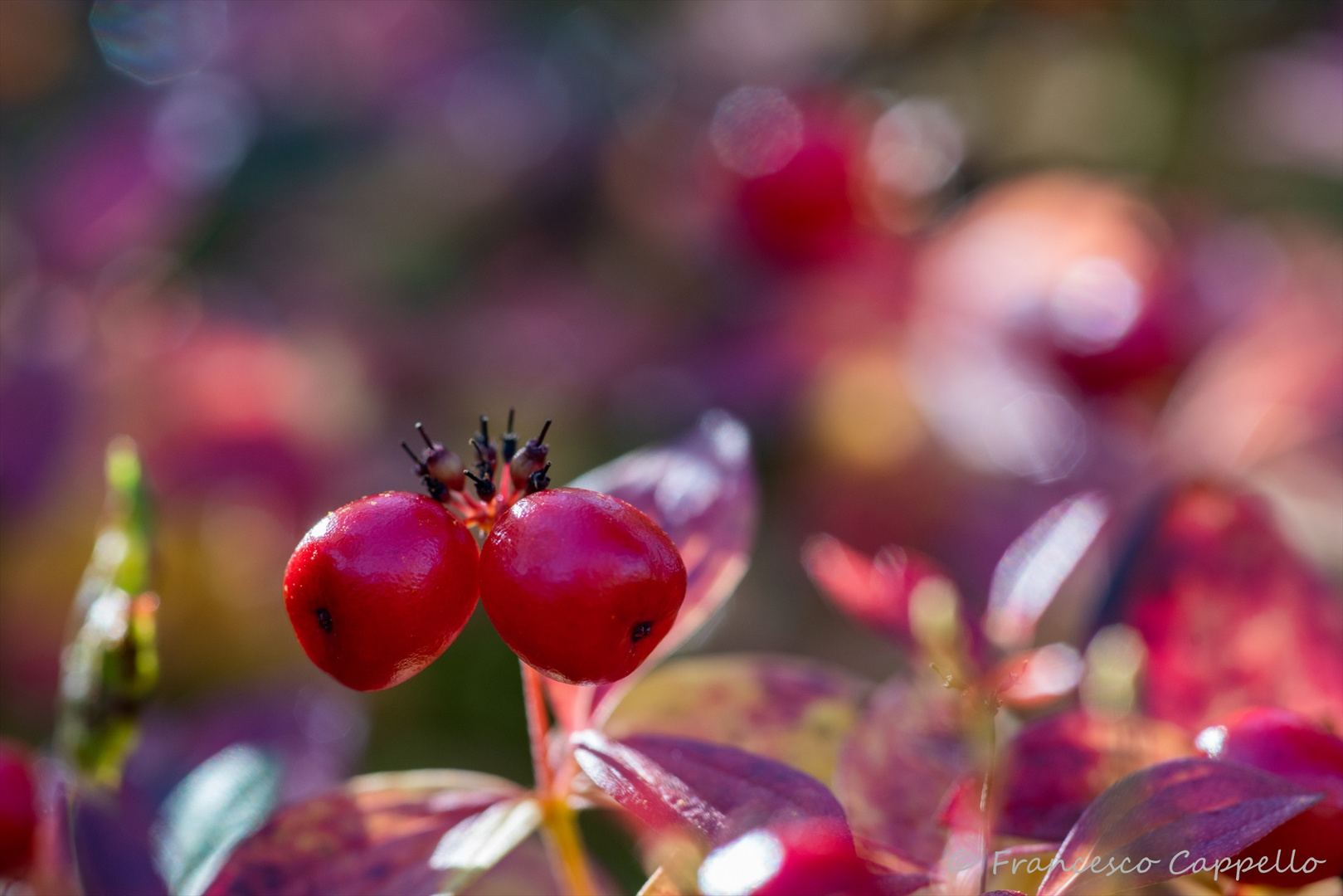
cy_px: 448
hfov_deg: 20.4
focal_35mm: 100
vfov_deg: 13.7
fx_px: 3731
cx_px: 672
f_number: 6.3
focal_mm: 100
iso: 800
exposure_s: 1/100
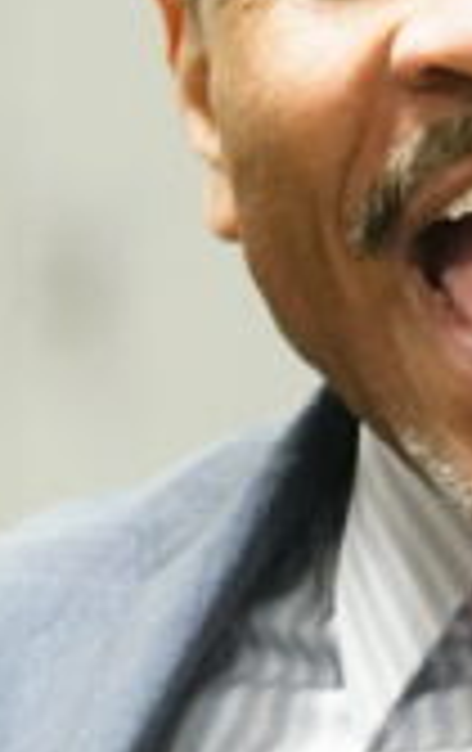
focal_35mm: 1011
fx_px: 20719
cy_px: 1344
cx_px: -301
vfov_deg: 2.1
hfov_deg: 1.3
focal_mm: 108
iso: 5000
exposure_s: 1/100
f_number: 3.2
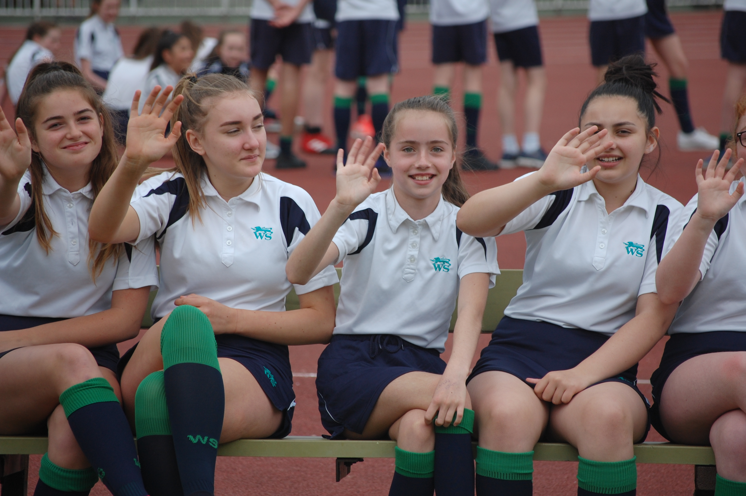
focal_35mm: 202
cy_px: 248
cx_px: 373
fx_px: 4192
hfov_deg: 10.2
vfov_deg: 6.8
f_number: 5
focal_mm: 135
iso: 320
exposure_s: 1/500
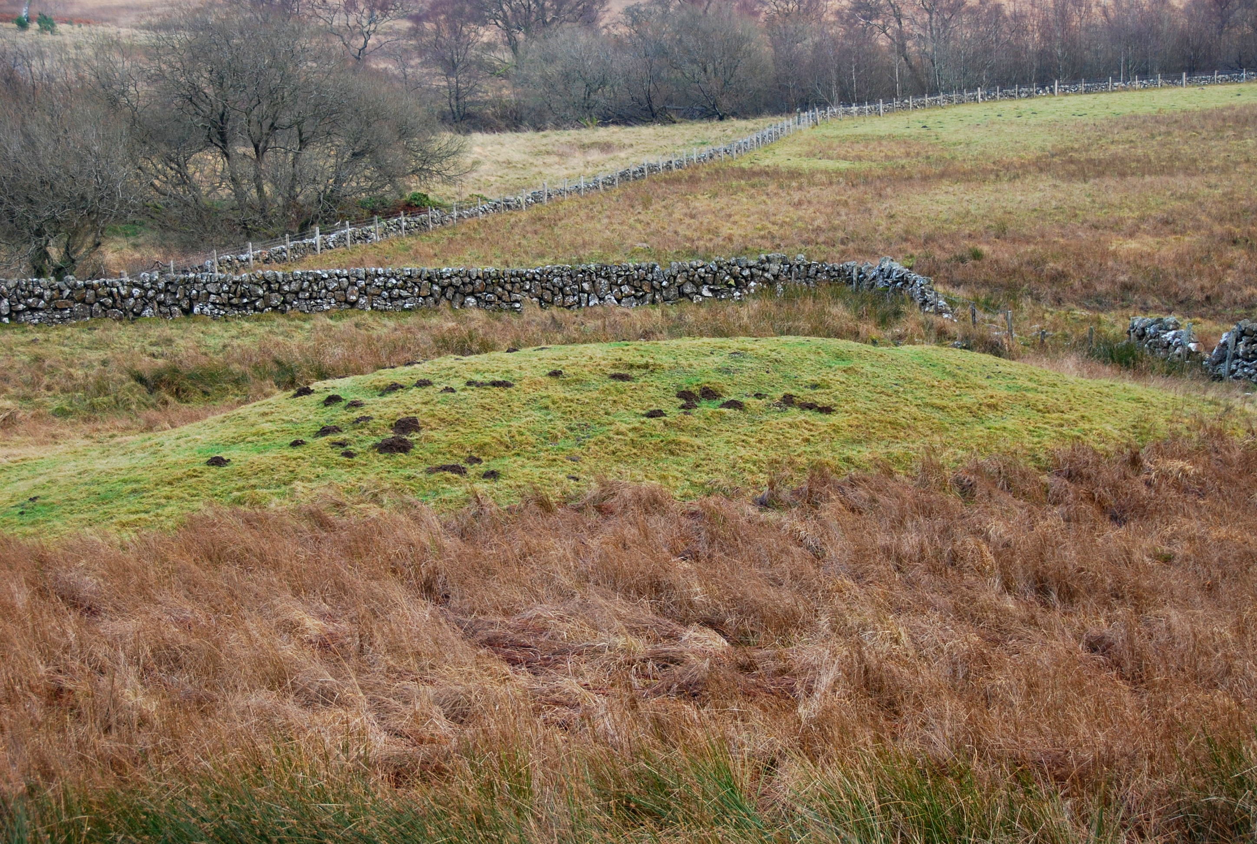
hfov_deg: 29.2
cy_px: 422
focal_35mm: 69
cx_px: 628
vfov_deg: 19.8
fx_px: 2414
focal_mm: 46
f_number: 5
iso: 200
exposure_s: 1/100
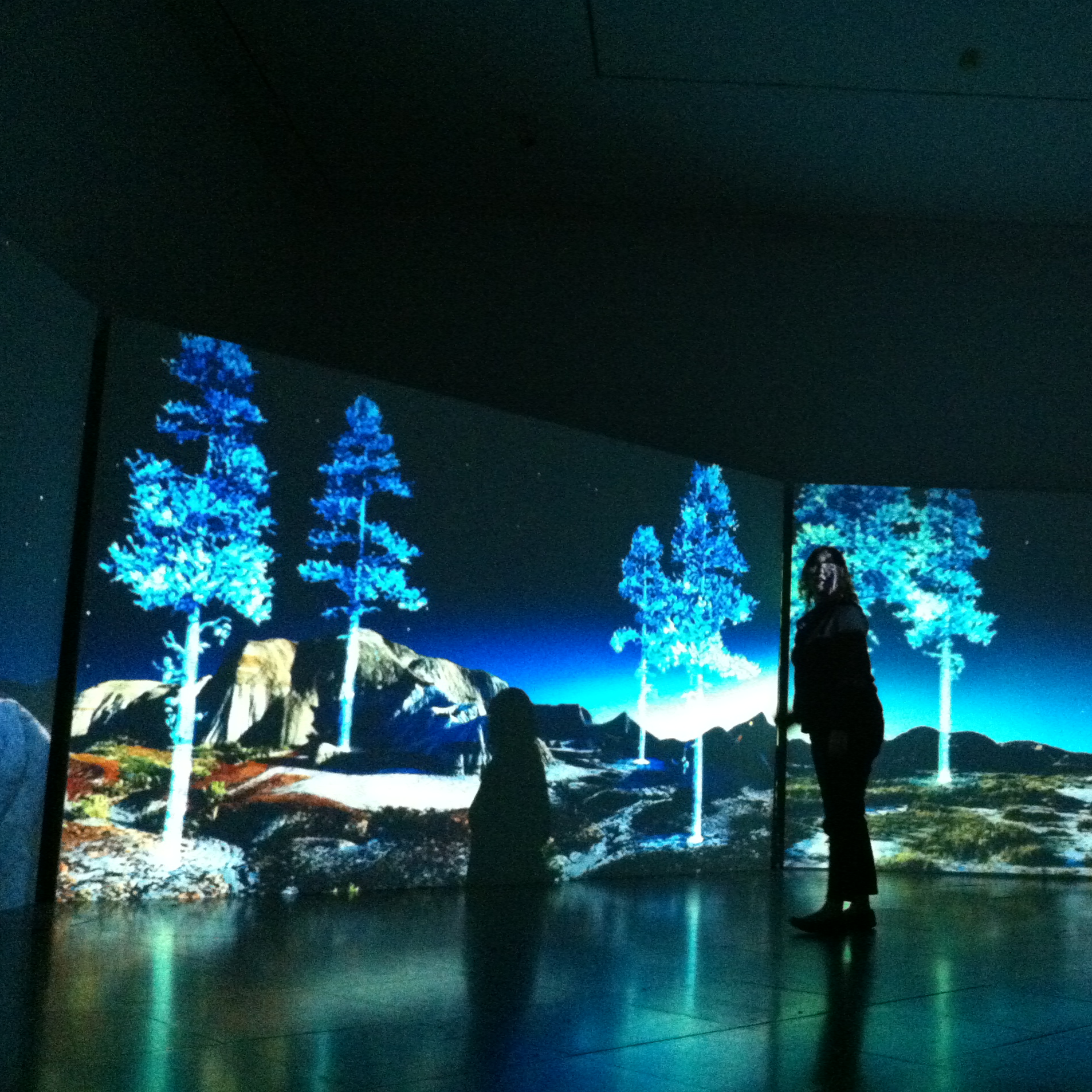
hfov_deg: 39.6
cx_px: 721
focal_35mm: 42
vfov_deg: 40.0
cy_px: 539
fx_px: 1499
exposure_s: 1/15
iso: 1000
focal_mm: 3.85
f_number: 2.8
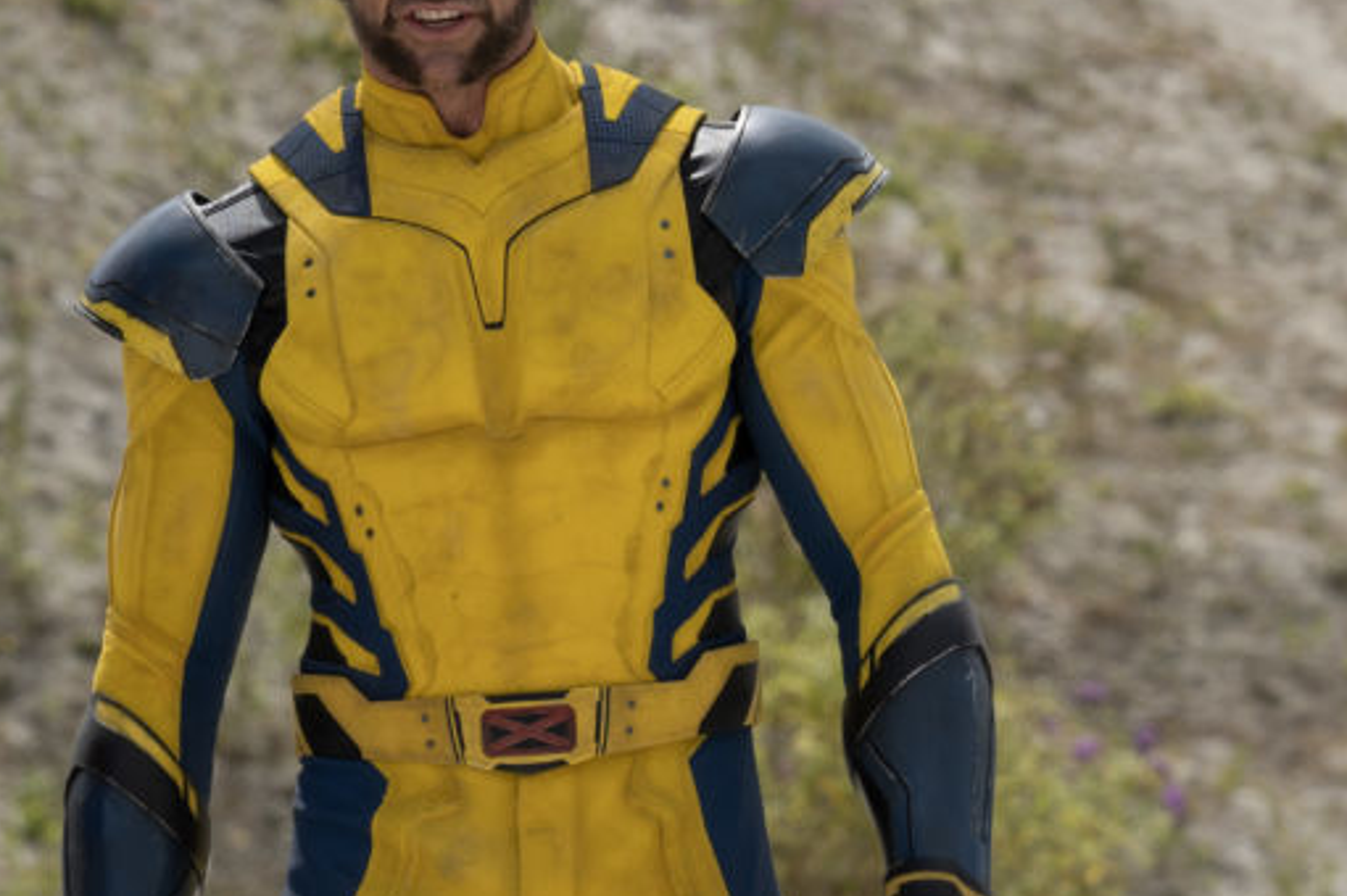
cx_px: 148
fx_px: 17574
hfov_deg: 4.4
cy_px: 1003
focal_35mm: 470
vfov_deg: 2.9
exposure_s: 1/640
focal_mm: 120
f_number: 6.3
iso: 64
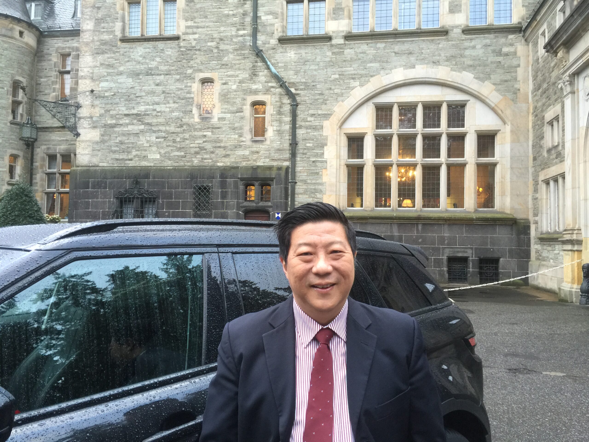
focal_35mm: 29
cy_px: 221
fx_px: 493
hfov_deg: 61.7
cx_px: 294
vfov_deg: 48.2
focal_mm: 4.15
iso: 64
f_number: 2.2
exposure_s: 1/17
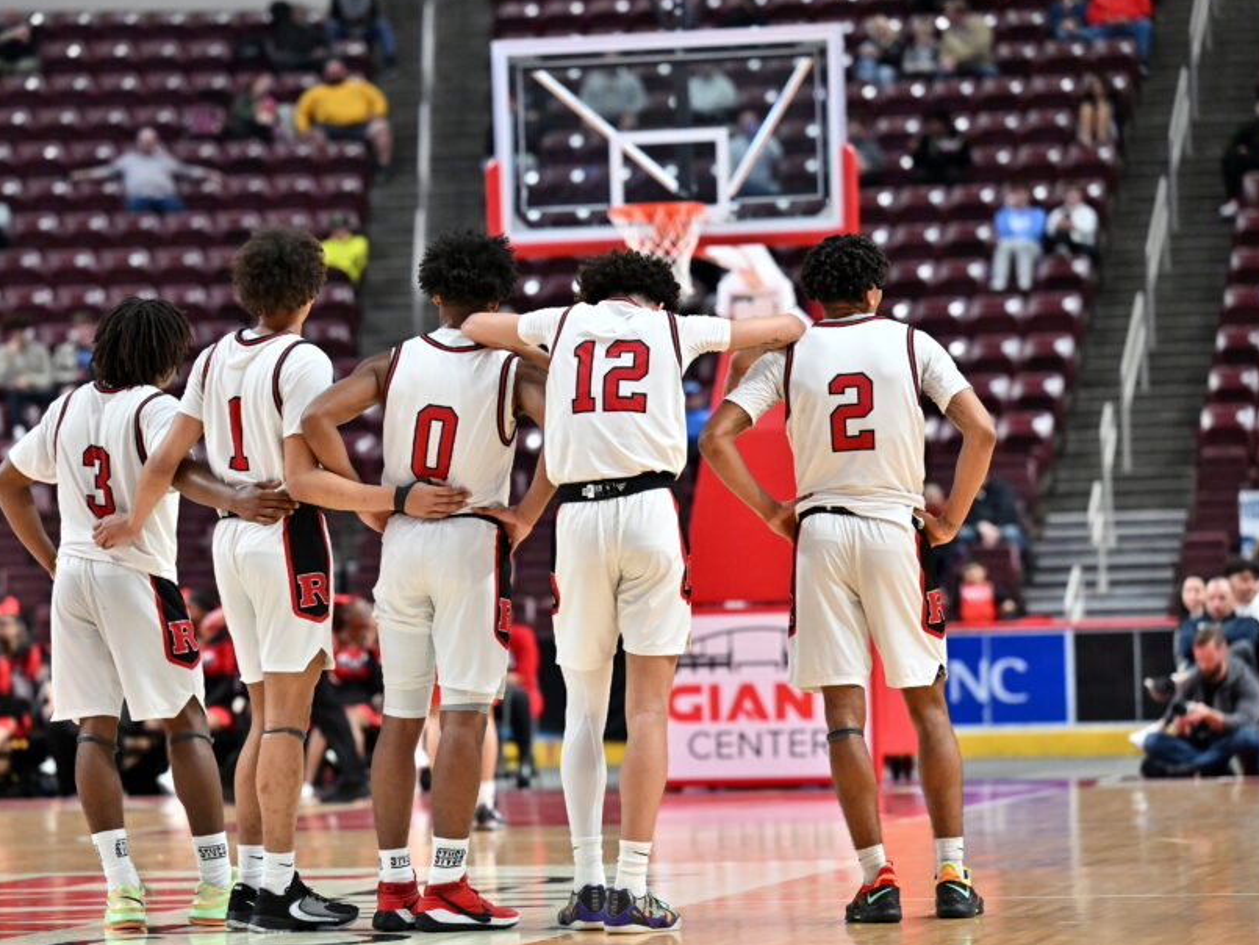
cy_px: 489
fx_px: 5784
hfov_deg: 12.4
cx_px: 499
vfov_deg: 9.3
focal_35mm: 159
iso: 3200
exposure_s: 1/1000
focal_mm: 130
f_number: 3.2
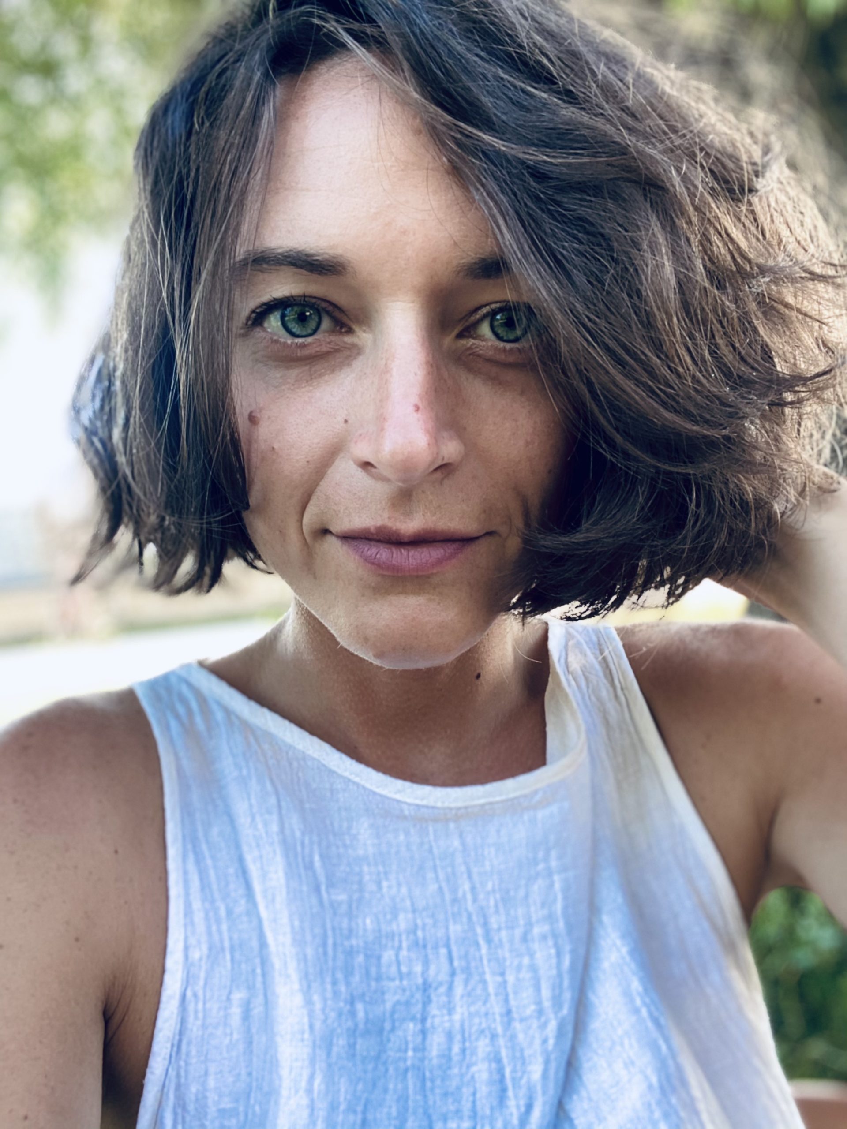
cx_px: 424
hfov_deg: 46.8
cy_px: 564
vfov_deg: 60.0
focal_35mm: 30
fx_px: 979
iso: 80
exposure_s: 1/122
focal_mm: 2.71
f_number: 2.2
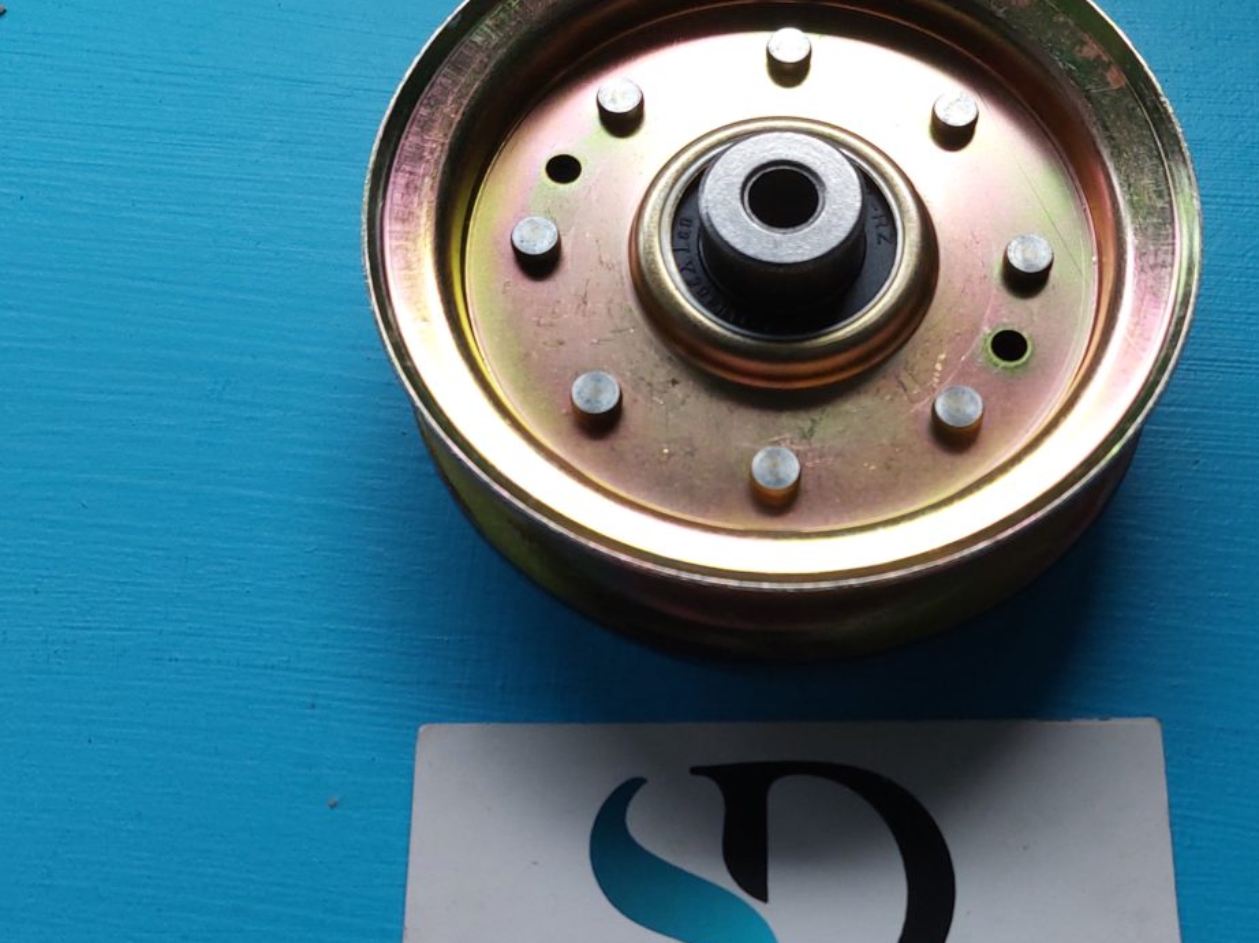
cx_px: 797
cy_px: 579
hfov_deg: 46.3
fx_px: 1454
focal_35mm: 40
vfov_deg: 35.8
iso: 200
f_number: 1.8
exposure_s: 1/100
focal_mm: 5.23
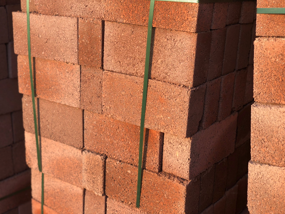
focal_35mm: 52
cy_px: 107
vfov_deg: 28.0
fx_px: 428
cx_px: 142
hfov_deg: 36.8
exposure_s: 1/208
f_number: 2.4
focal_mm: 6
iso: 16
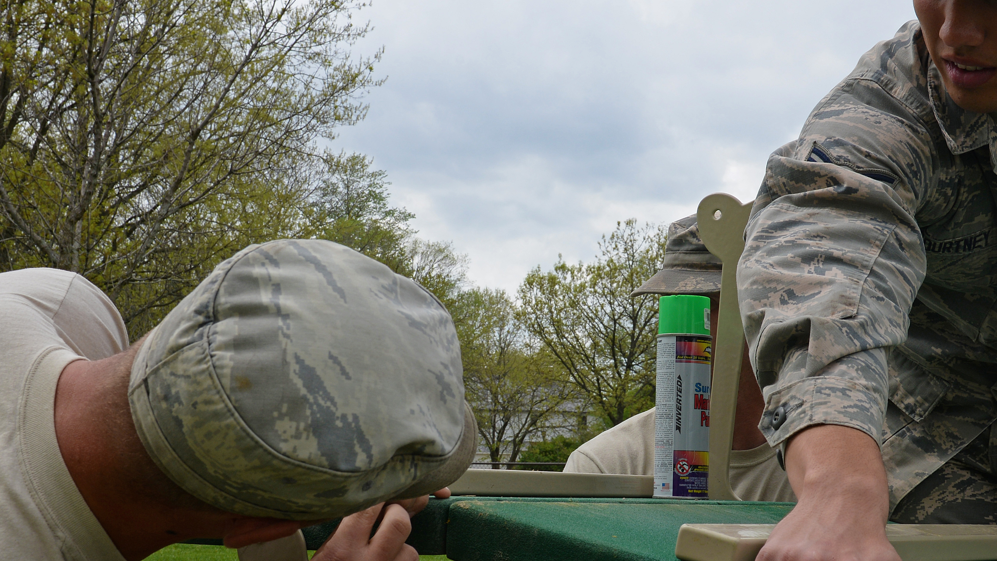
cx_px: 584
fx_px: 1692
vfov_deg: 18.8
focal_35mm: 64
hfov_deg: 32.8
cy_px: 360
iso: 200
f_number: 14
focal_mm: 34
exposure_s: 1/125
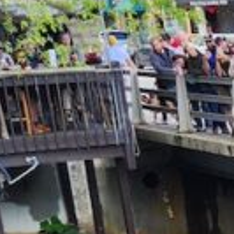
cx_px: 528
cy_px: 420
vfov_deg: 10.5
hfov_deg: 10.0
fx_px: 1201
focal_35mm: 157
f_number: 1.8
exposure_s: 1/183
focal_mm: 5.4
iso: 20
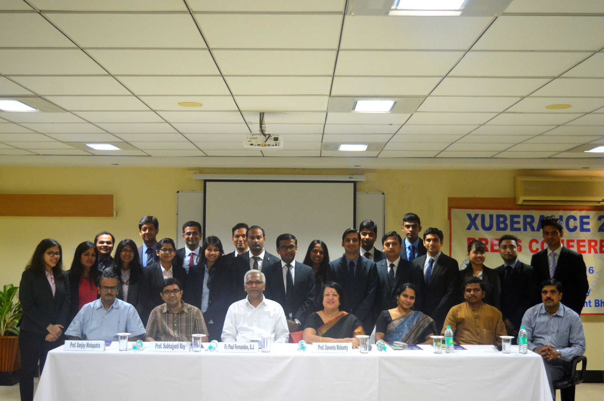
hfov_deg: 42.4
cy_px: 200
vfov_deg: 28.9
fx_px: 779
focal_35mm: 46
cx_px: 302
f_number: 4.2
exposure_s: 1/60
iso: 900
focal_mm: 31
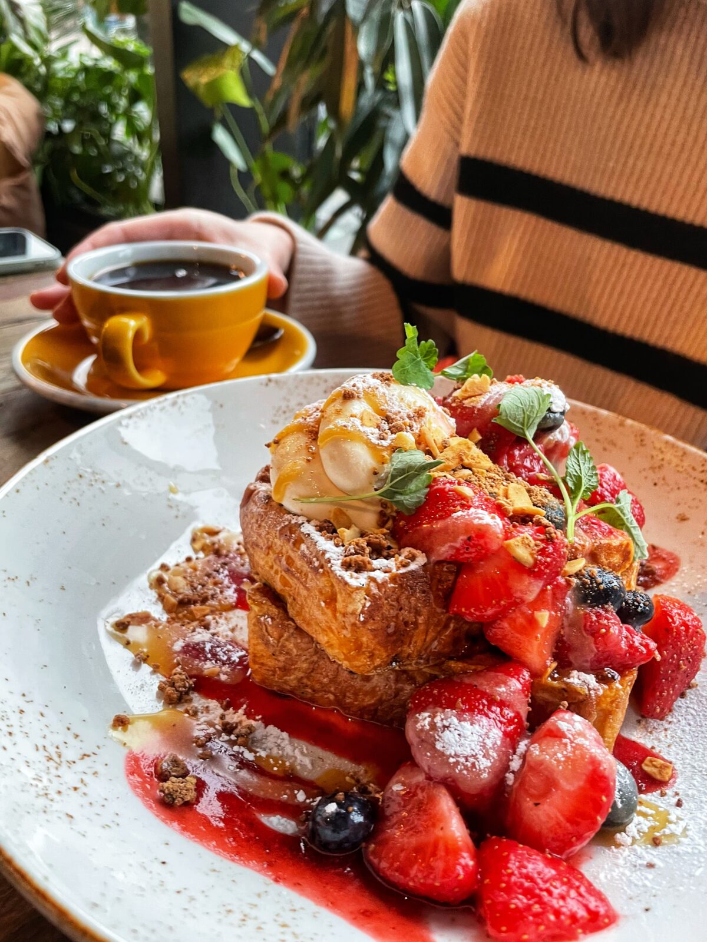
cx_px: 354
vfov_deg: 67.3
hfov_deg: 53.1
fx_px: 708
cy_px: 471
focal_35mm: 26
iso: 160
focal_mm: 4.2
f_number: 1.6
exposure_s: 1/50
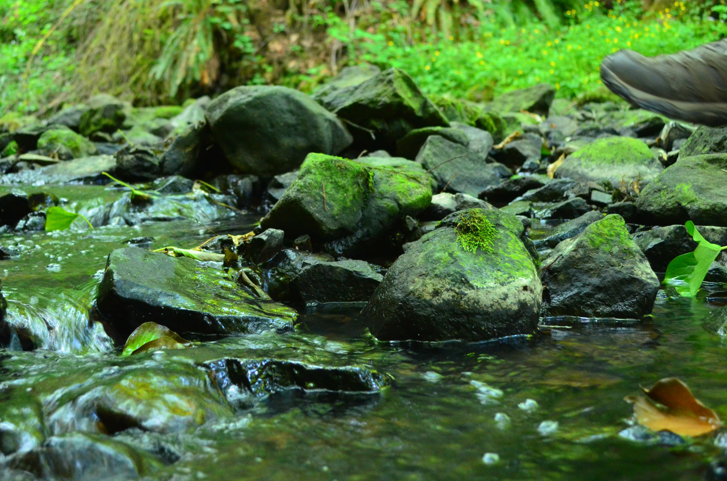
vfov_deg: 27.3
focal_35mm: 49
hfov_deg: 40.1
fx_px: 987
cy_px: 186
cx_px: 260
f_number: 3.8
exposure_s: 1/30
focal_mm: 22
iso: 2000
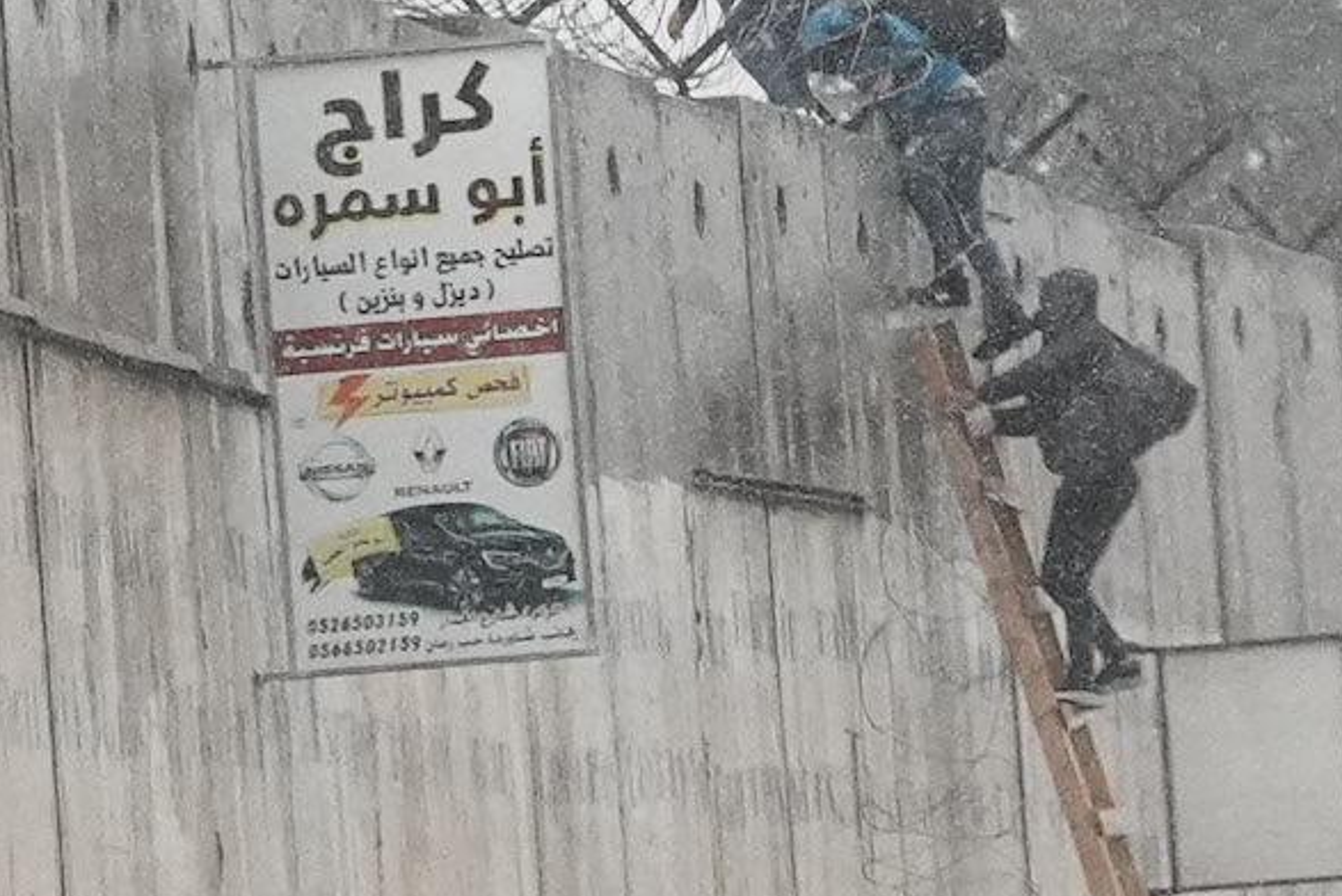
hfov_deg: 8.7
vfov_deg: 5.8
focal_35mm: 235
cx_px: 967
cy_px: 203
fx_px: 8764
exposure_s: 1/3200
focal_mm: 77
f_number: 3.5
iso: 2500
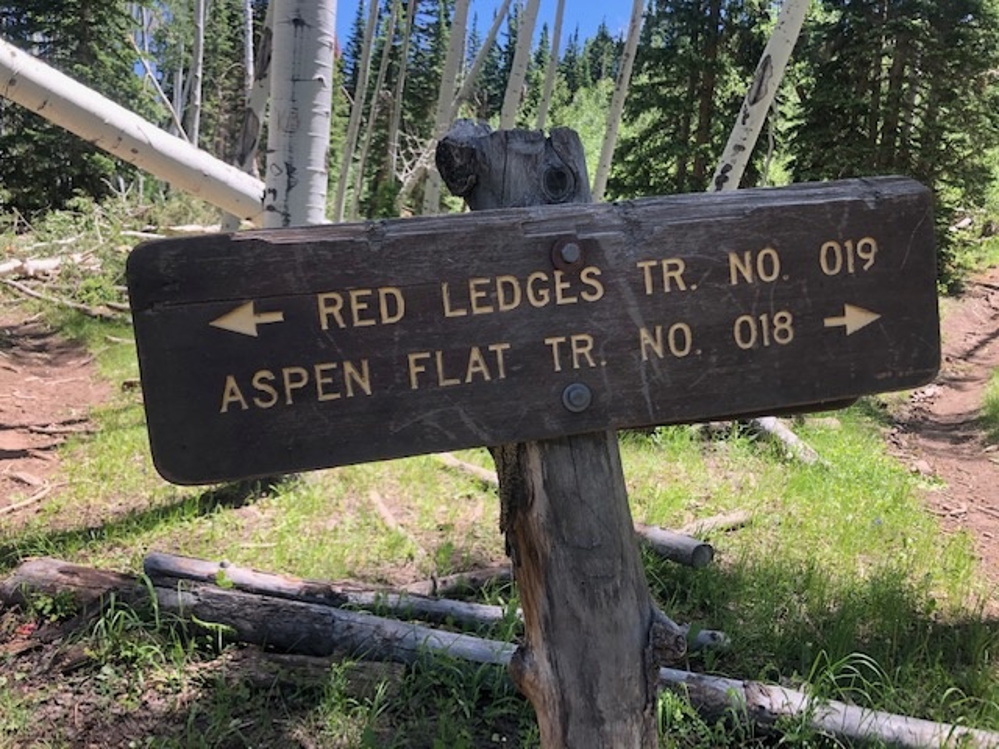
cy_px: 374
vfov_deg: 49.7
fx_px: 808
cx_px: 500
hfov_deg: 63.4
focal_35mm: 28
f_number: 1.8
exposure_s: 1/335
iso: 20
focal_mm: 3.99
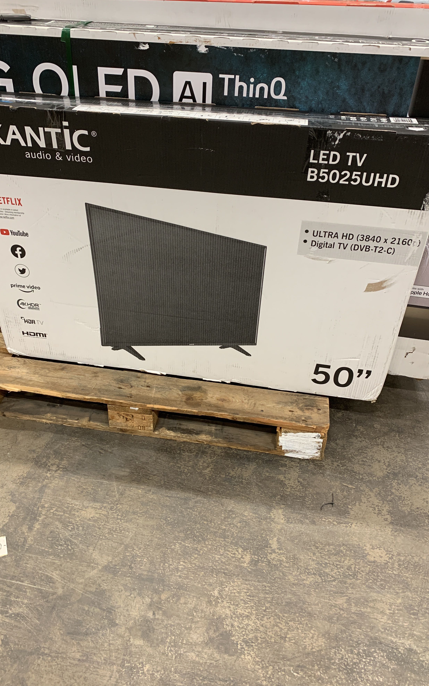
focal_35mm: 28
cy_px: 342
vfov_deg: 66.5
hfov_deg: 44.5
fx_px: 524
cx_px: 199
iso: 125
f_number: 1.8
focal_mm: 4.25
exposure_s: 1/60
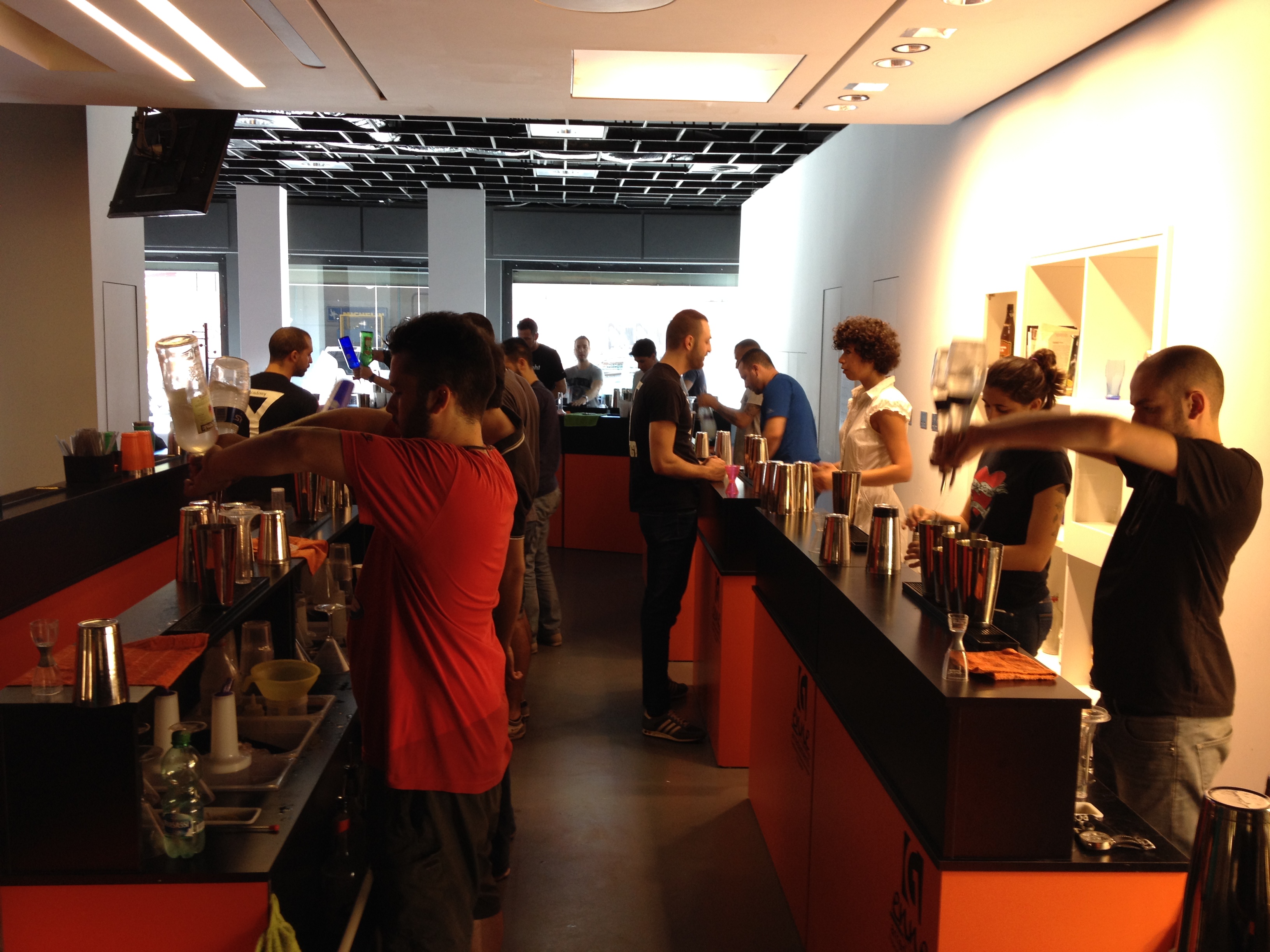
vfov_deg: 40.7
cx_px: 635
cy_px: 476
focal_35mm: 35
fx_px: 1284
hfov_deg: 52.6
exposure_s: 1/24
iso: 50
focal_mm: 4.28
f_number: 2.4
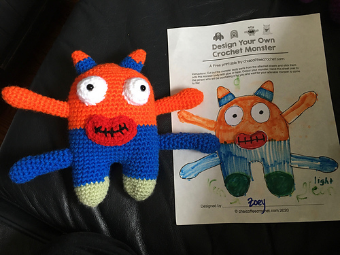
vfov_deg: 48.2
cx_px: 170
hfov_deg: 61.7
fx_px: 285
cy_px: 128
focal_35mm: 29
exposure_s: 1/30
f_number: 2.2
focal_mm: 4.15
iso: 100
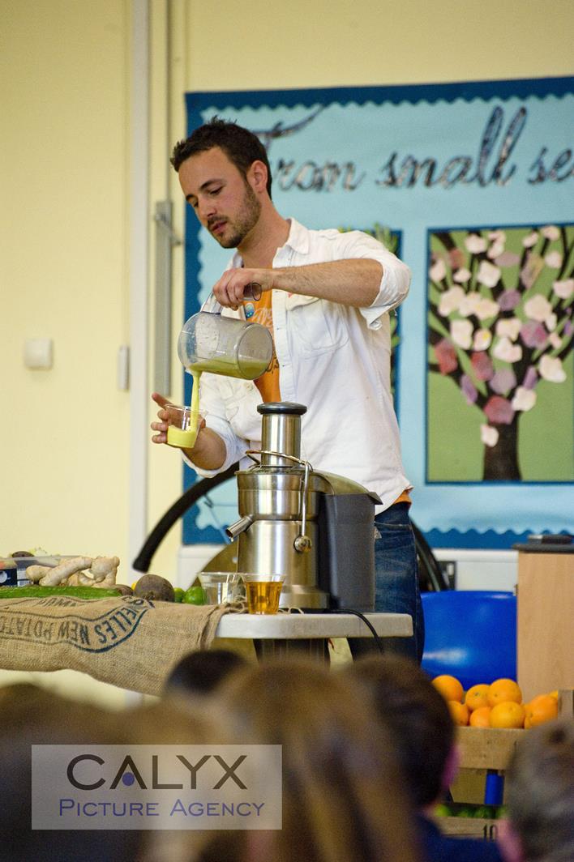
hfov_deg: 5.7
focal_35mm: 240
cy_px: 431
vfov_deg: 8.6
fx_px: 5747
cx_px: 287
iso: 4000
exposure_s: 1/160
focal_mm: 240
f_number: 5.6
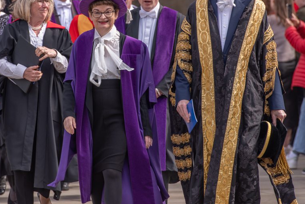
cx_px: 103
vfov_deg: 3.7
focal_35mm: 376
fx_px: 3186
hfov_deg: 5.5
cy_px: 86
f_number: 5.6
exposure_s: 1/250
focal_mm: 200
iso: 100
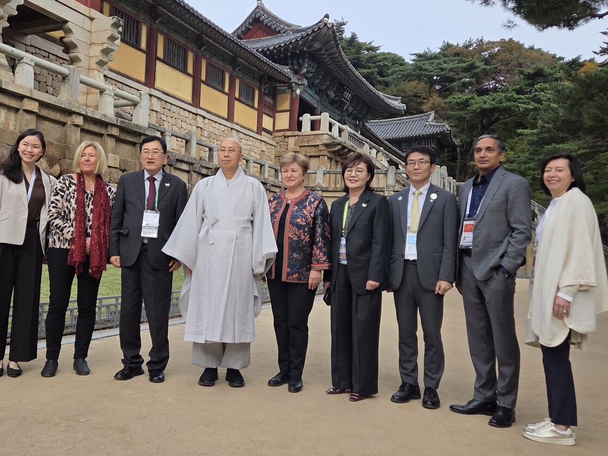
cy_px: 215
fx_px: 580
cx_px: 252
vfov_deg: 42.9
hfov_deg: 55.1
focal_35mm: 33
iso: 80
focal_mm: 5.4
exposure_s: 1/2228
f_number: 1.8
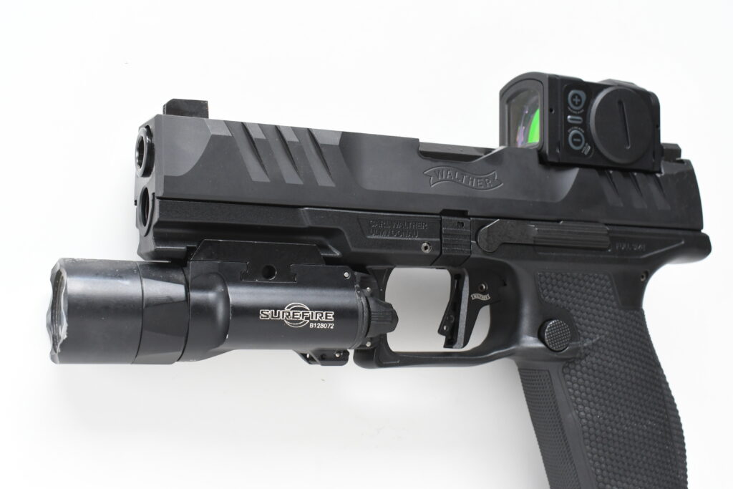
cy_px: 244
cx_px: 366
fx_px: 1059
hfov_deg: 38.2
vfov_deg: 26.0
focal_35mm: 52
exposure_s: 1/30
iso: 1250
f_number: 13
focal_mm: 35
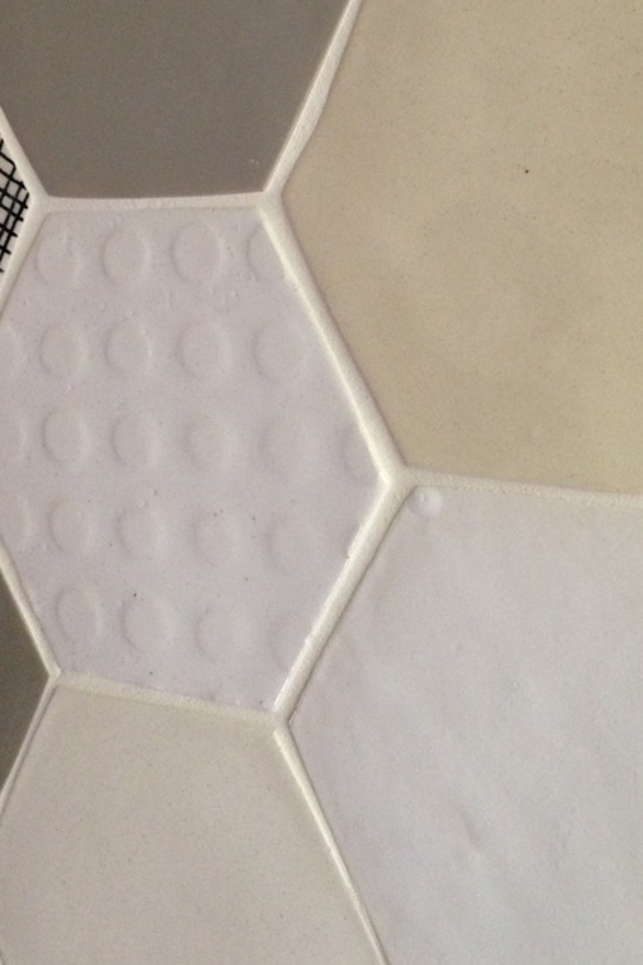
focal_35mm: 55
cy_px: 346
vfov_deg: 36.0
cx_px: 388
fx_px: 1473
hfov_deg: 24.6
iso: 200
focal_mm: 4.12
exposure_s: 1/20
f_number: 2.4
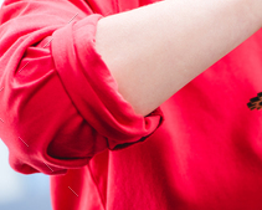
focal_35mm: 276
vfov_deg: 5.6
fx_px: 2141
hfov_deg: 6.9
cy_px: -24
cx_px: 353
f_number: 5
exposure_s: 1/160
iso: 31
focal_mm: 105
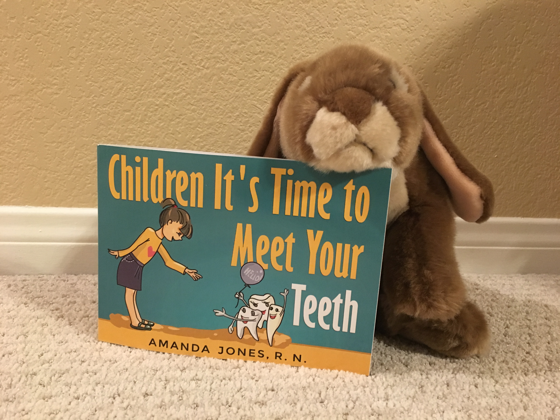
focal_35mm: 29
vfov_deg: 48.2
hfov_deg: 61.7
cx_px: 280
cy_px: 210
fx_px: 469
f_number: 2.2
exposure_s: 1/15
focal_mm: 4.15
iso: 250
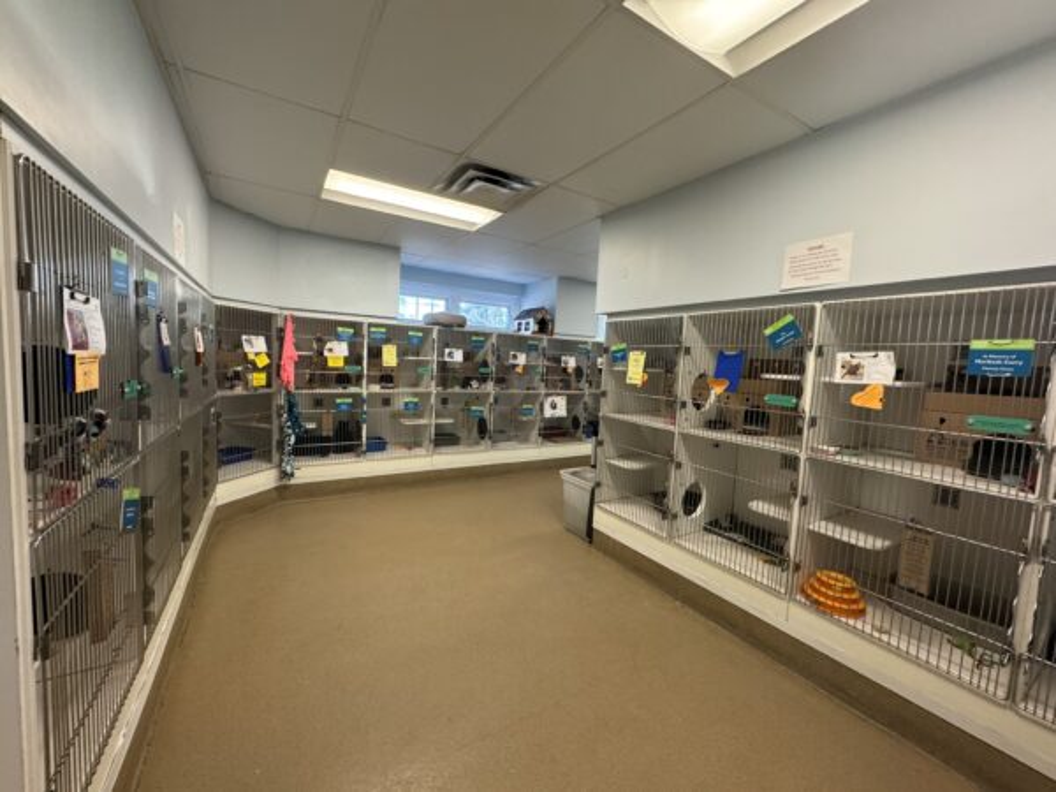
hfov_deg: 102.1
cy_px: 396
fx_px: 427
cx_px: 528
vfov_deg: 85.7
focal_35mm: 14
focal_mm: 2.22
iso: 250
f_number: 2.2
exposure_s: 1/60
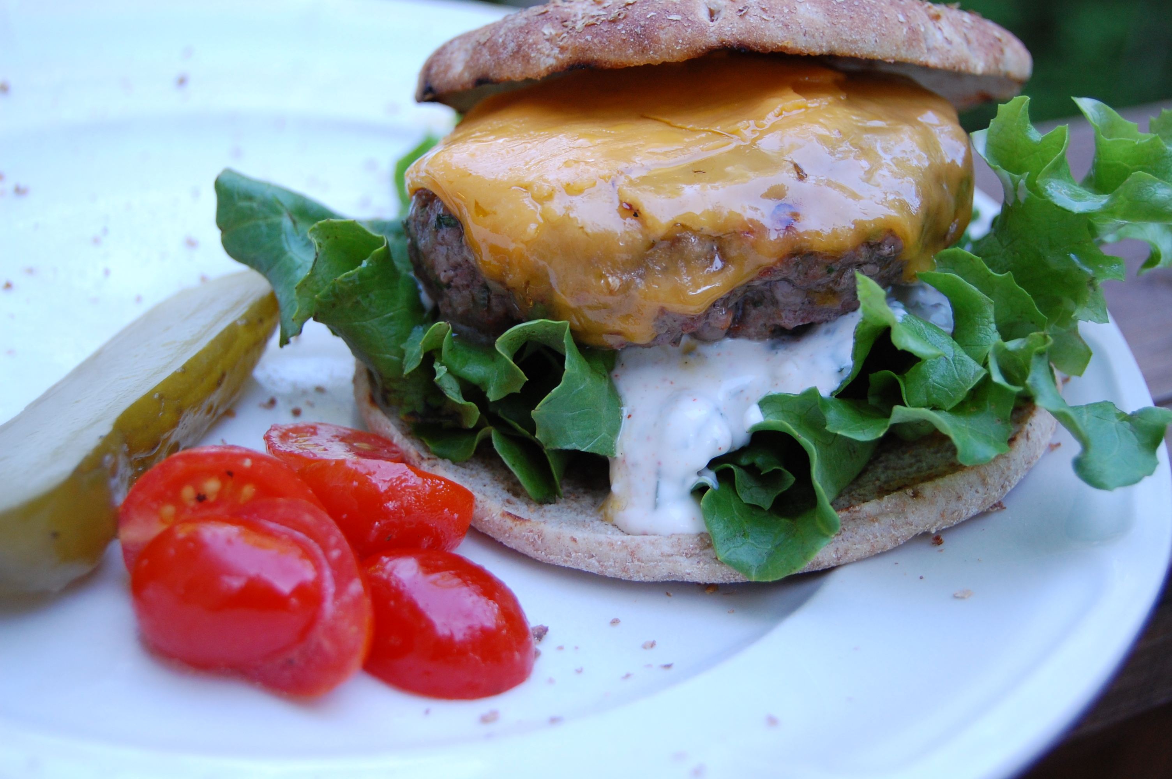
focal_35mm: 60
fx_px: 1952
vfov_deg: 22.6
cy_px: 390
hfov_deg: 33.4
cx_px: 586
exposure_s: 1/60
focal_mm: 40
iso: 500
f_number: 5
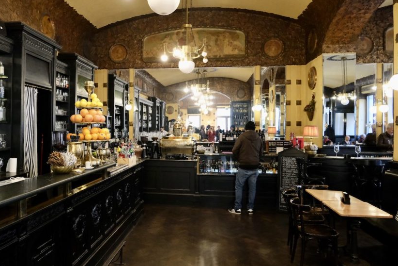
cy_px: 120
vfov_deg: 46.3
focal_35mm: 28
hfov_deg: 65.1
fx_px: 310
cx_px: 169
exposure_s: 1/100
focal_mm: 15
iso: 5000
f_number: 3.5
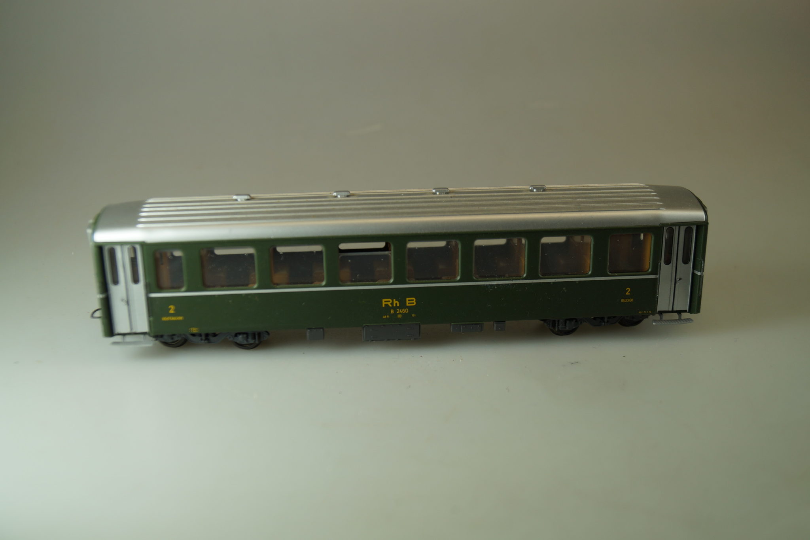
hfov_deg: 43.6
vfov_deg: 29.9
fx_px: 1012
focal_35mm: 45
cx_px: 405
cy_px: 270
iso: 100
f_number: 5
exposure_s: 1/200
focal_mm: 30
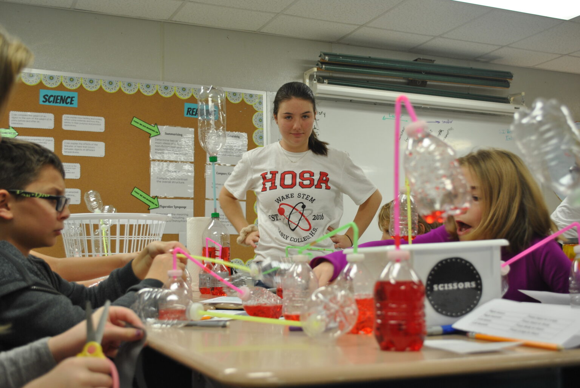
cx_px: 290
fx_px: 702
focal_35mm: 44
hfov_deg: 44.9
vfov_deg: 30.9
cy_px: 194
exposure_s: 1/30
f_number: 4.5
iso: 200
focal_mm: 29
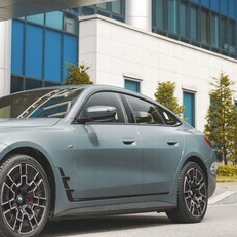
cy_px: 87
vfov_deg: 20.1
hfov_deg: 20.0
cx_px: 55
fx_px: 666
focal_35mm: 86
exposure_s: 1/200
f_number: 8
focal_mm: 39
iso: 250
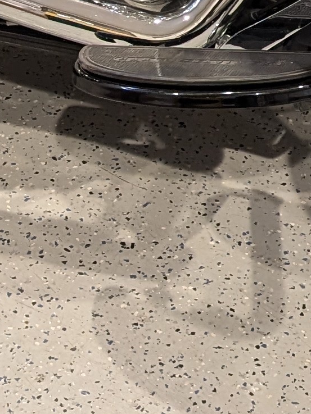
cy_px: -69
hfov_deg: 11.2
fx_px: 1593
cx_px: 166
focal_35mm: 133
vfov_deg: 14.4
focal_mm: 6.9
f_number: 1.68
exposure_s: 1/60
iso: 447
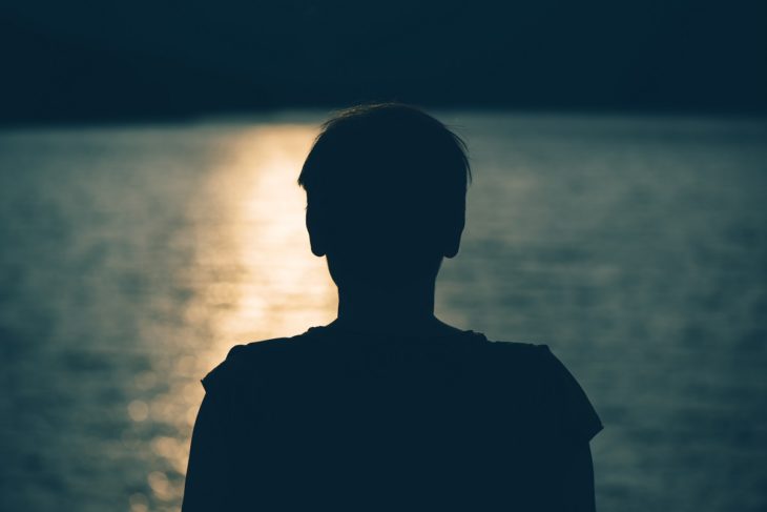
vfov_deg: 13.0
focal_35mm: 105
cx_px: 384
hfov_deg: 19.5
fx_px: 2237
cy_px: 256
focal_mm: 105
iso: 160
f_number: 5.6
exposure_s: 1/4000
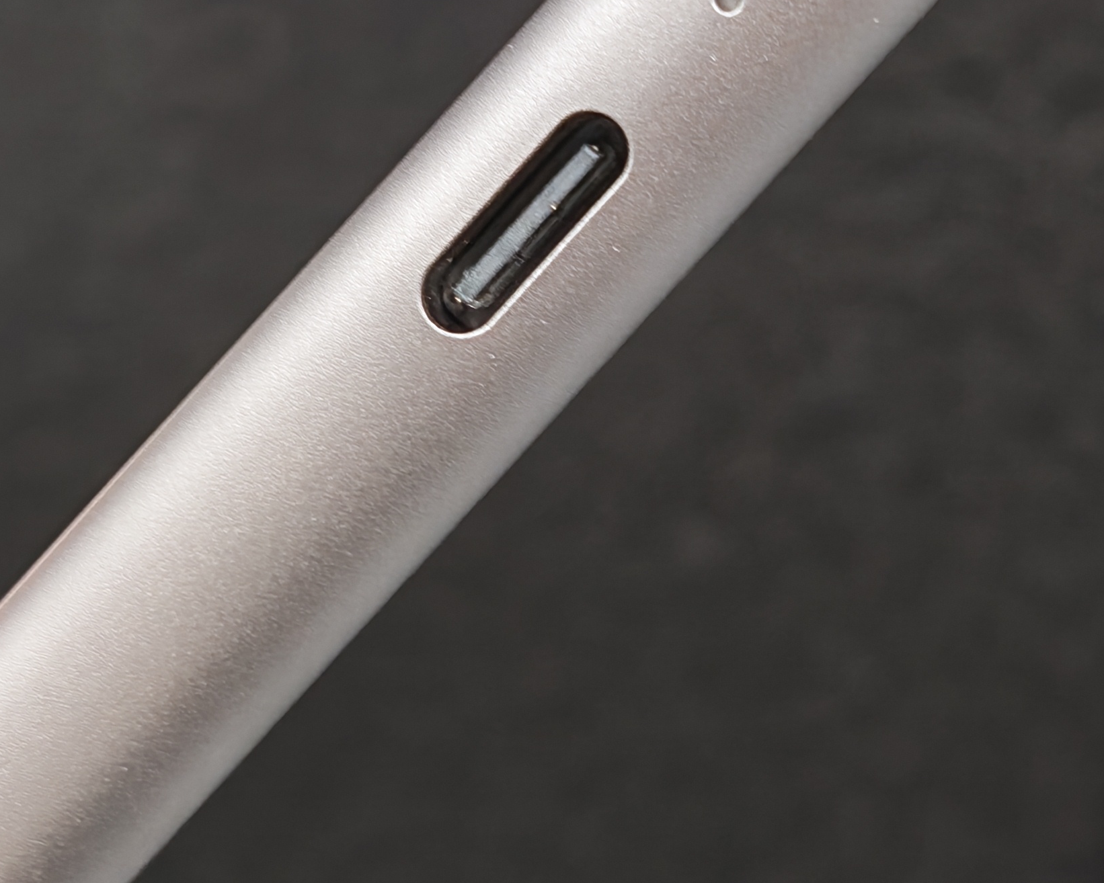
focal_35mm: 112
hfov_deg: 17.2
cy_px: 284
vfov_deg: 13.7
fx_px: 3660
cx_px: 551
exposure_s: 1/50
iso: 160
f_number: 1.6
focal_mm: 6.55
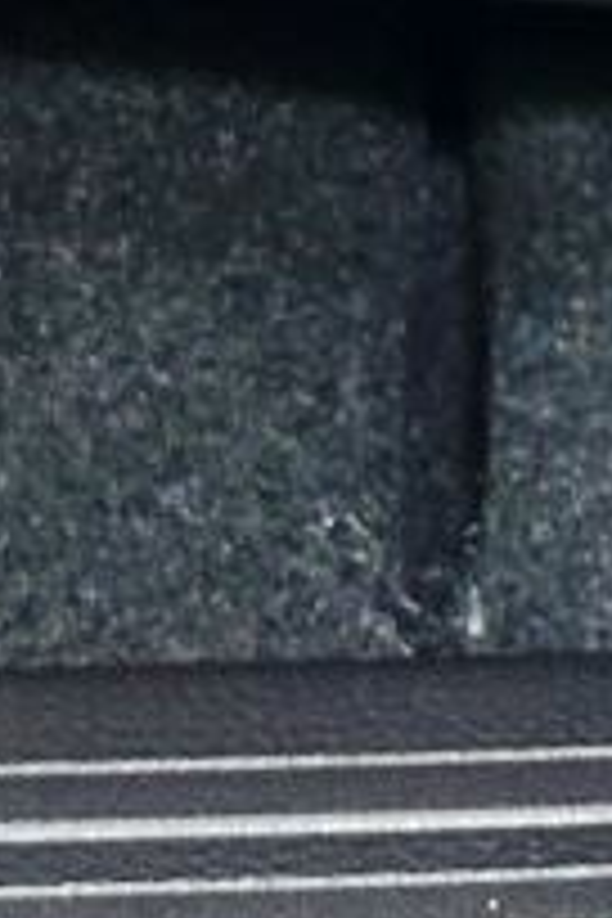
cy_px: -796
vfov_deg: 7.9
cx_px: 837
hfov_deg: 5.4
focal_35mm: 251
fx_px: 6400
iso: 400
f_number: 1.78
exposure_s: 1/40
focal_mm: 6.86
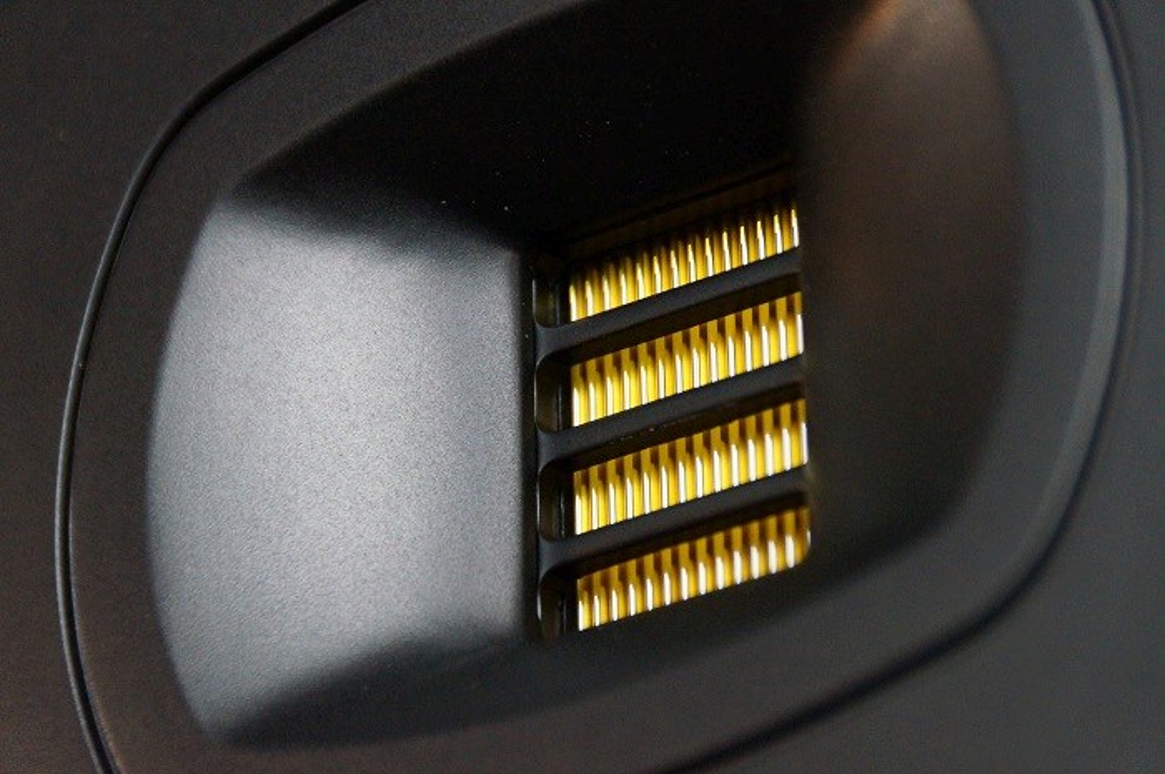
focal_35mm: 375
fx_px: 12121
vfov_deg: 3.7
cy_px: 387
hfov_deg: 5.5
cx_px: 582
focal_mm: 250
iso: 3200
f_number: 6.3
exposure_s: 1/125
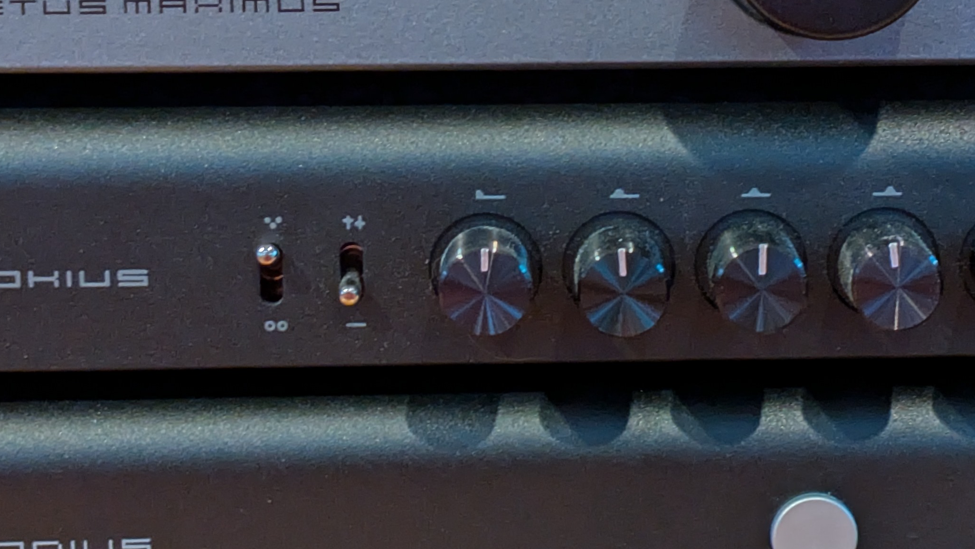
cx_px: 604
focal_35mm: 104
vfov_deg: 11.6
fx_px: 2689
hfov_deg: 20.5
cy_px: 267
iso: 159
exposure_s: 1/17.1
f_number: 1.7
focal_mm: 4.53
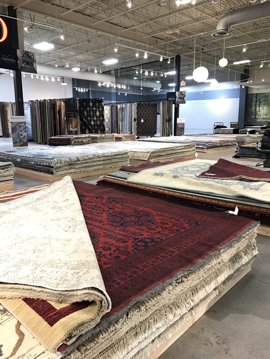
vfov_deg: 63.4
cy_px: 180
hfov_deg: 49.7
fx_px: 291
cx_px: 135
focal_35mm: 28
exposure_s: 1/15
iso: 40
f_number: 1.8
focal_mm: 3.99
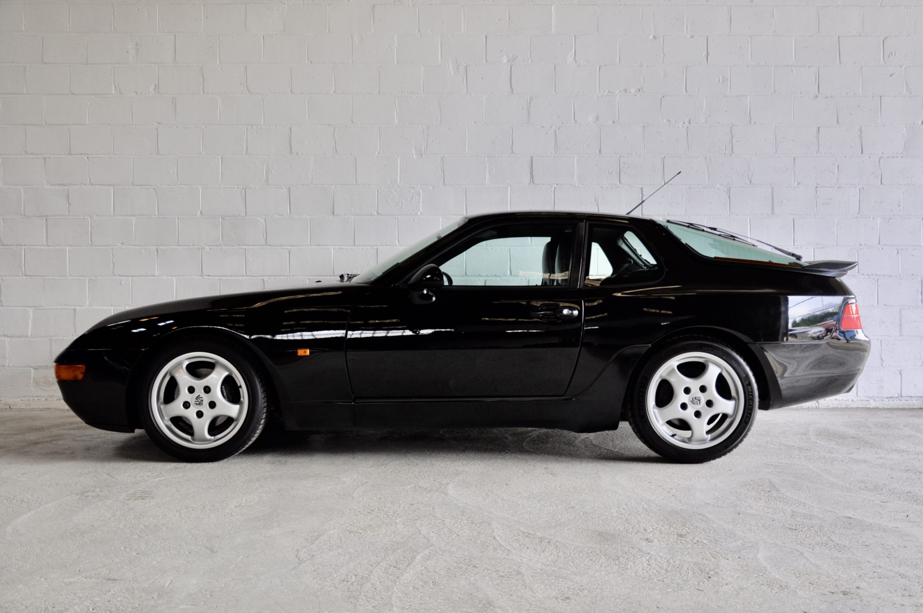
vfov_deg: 36.8
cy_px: 306
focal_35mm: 36
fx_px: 922
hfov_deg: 53.2
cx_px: 462
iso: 400
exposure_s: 1/100
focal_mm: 24
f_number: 5
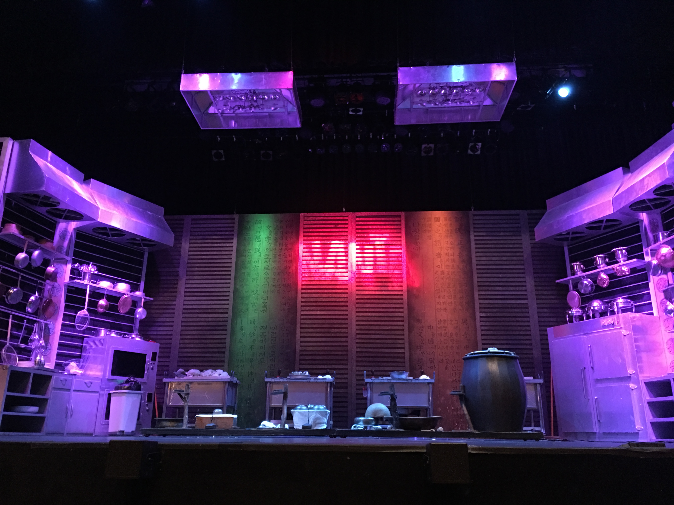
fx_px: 565
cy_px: 252
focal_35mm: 29
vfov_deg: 48.2
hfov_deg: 61.7
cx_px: 337
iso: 200
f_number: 2.2
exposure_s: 1/4
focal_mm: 4.15
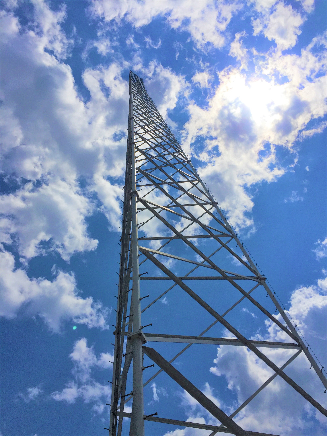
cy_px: 218
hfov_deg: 48.2
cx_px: 164
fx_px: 365
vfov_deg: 61.7
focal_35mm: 29
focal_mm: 4.15
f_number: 2.2
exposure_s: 1/20000
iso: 32
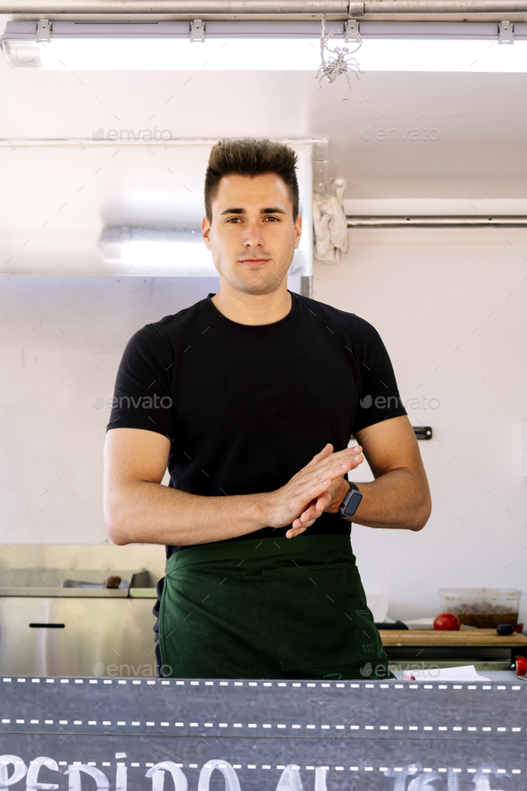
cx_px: 264
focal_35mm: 70
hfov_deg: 19.5
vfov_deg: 28.8
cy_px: 396
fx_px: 1537
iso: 400
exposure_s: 1/320
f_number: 4
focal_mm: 46.6
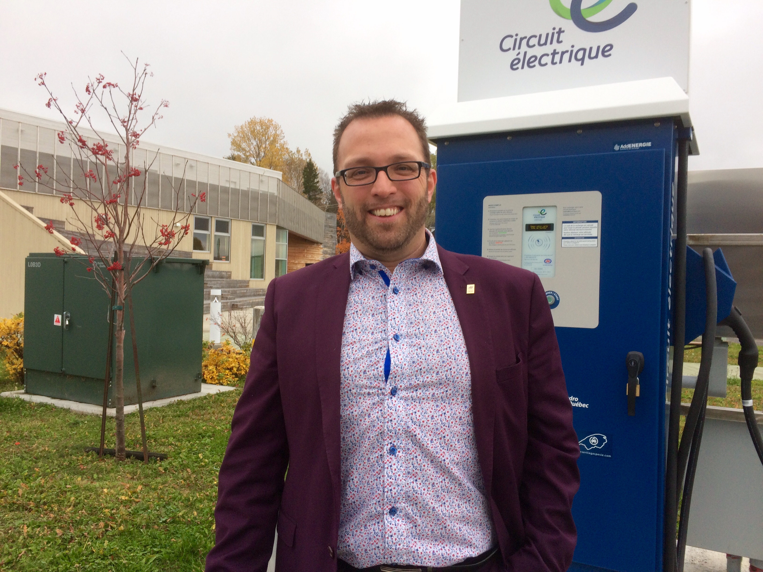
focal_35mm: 29
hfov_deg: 61.7
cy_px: 286
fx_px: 639
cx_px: 382
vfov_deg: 48.2
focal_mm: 4.15
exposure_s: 1/120
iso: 40
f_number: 2.2
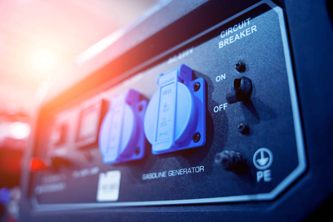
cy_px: 111
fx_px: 292
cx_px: 166
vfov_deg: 41.6
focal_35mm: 32
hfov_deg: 59.3
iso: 500
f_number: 2.8
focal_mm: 31.6
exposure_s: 1/250
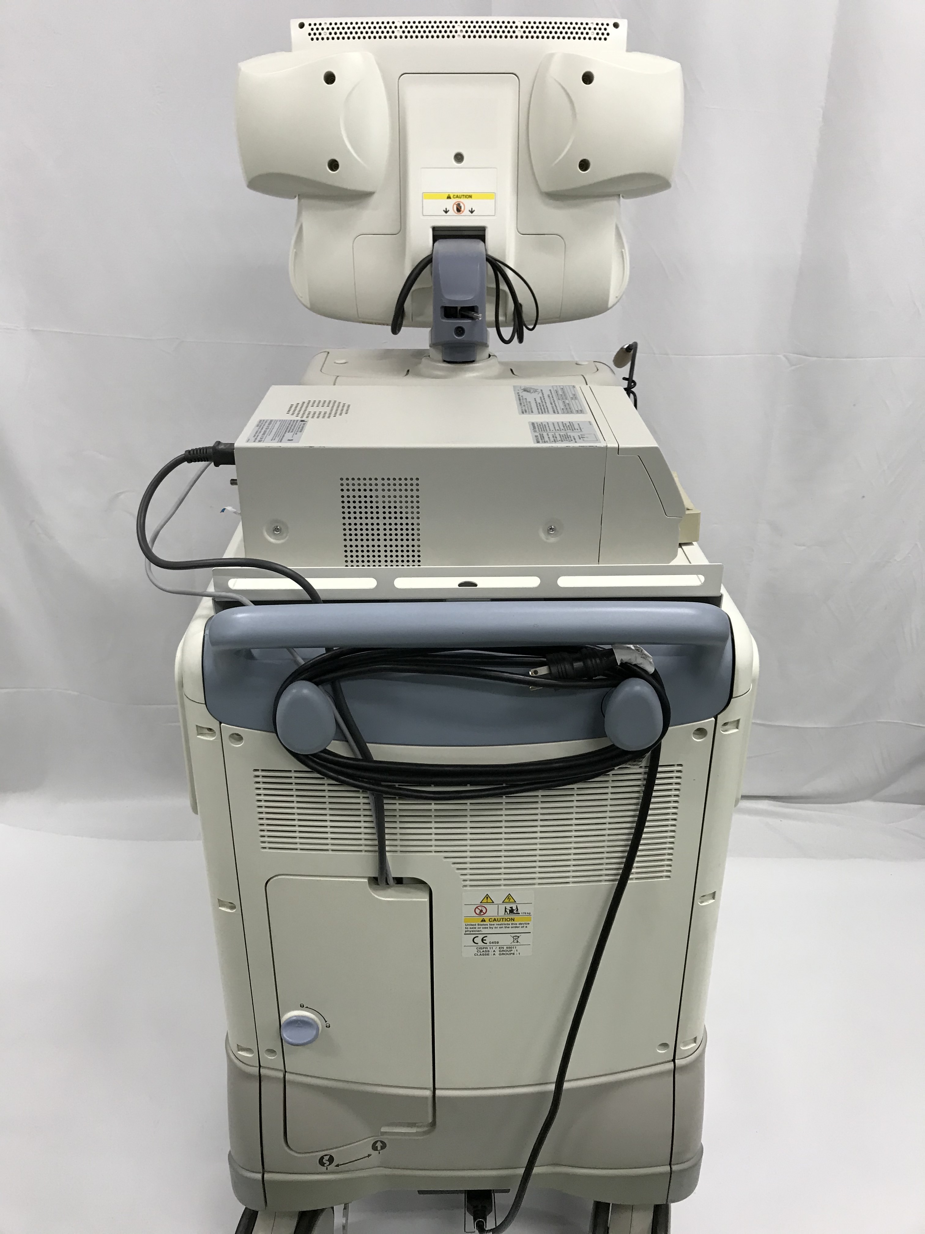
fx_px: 998
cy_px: 617
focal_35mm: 28
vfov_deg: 63.4
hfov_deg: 49.7
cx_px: 462
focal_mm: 3.99
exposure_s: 1/40
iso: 25
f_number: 1.8
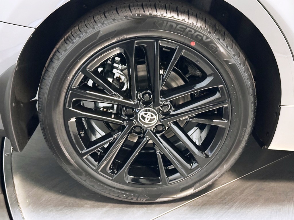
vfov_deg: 30.3
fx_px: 408
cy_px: 110
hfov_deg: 39.7
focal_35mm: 48
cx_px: 147
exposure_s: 1/20
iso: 640
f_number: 1.78
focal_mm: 6.86
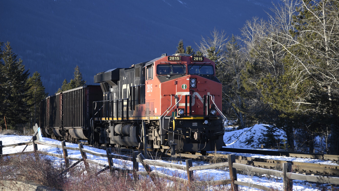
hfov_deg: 15.0
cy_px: 82
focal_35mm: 143
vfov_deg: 8.5
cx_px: 151
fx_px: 1285
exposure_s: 1/125
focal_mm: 120
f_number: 5
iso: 64
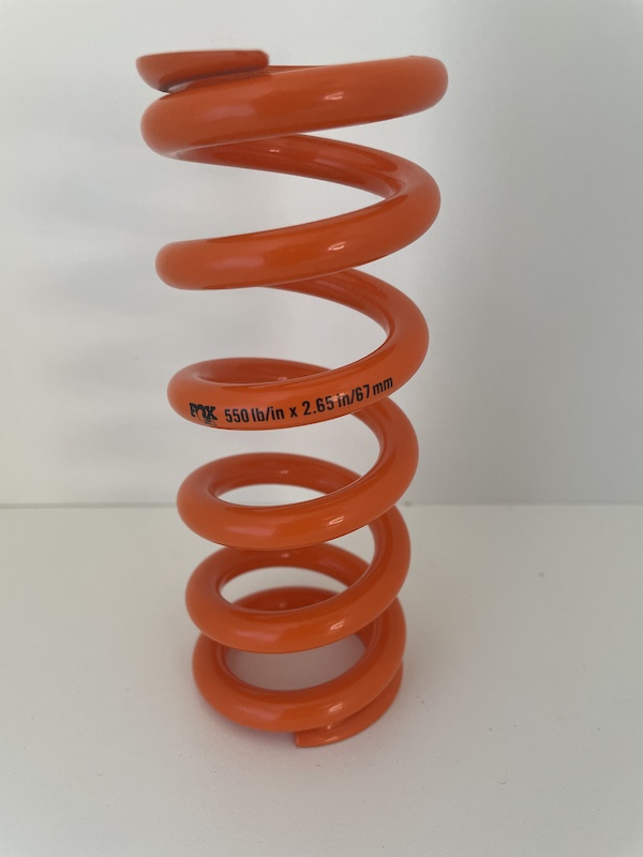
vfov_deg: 67.3
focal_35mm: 26
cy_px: 428
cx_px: 322
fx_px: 644
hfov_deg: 53.1
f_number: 1.6
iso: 125
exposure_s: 1/120
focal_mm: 4.2
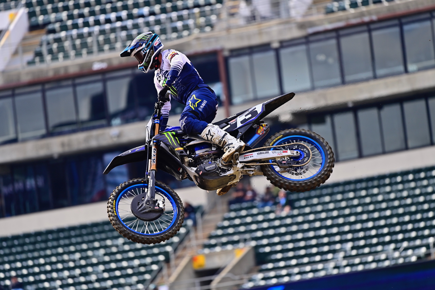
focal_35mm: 300
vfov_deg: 4.6
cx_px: 218
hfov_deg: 6.9
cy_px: 145
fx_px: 3625
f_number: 4
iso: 250
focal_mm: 300
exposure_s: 1/1250
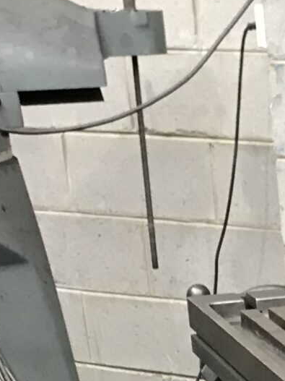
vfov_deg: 13.4
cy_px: 625
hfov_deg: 10.2
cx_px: 543
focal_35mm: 136
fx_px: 1494
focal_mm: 3.99
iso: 40
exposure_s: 1/17
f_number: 1.8
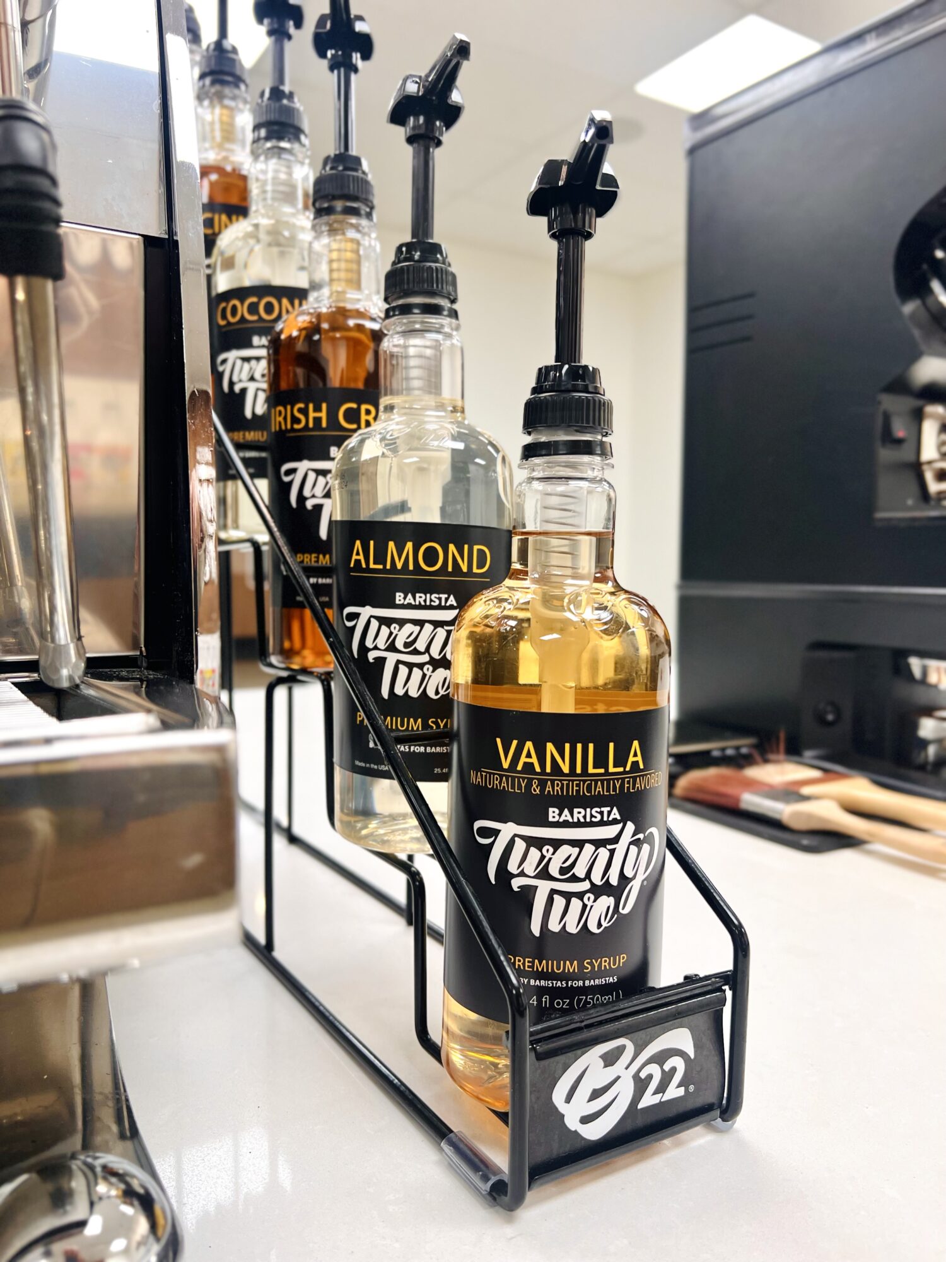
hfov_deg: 53.1
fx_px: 947
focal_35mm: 26
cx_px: 473
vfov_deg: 67.3
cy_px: 631
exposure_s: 1/120
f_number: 1.5
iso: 80
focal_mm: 5.7
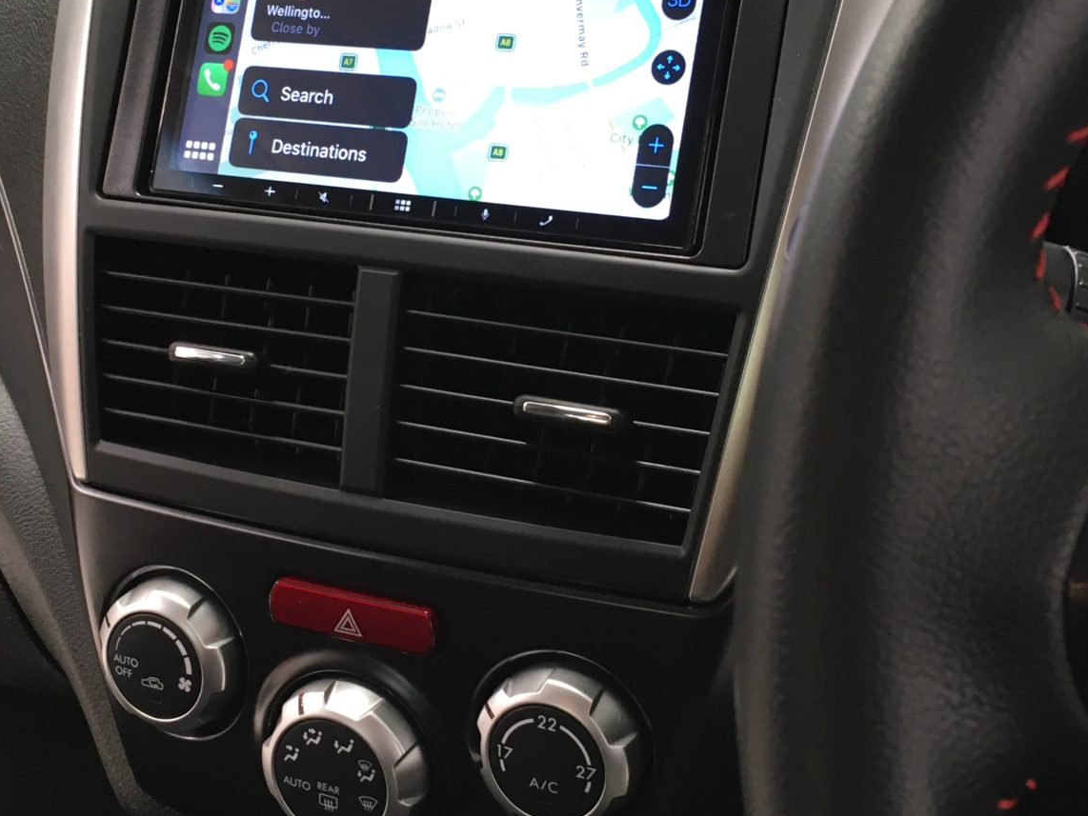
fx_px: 1635
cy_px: 323
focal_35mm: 52
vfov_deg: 28.0
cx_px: 484
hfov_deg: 36.8
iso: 80
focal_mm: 4.15
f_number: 2.2
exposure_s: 1/33
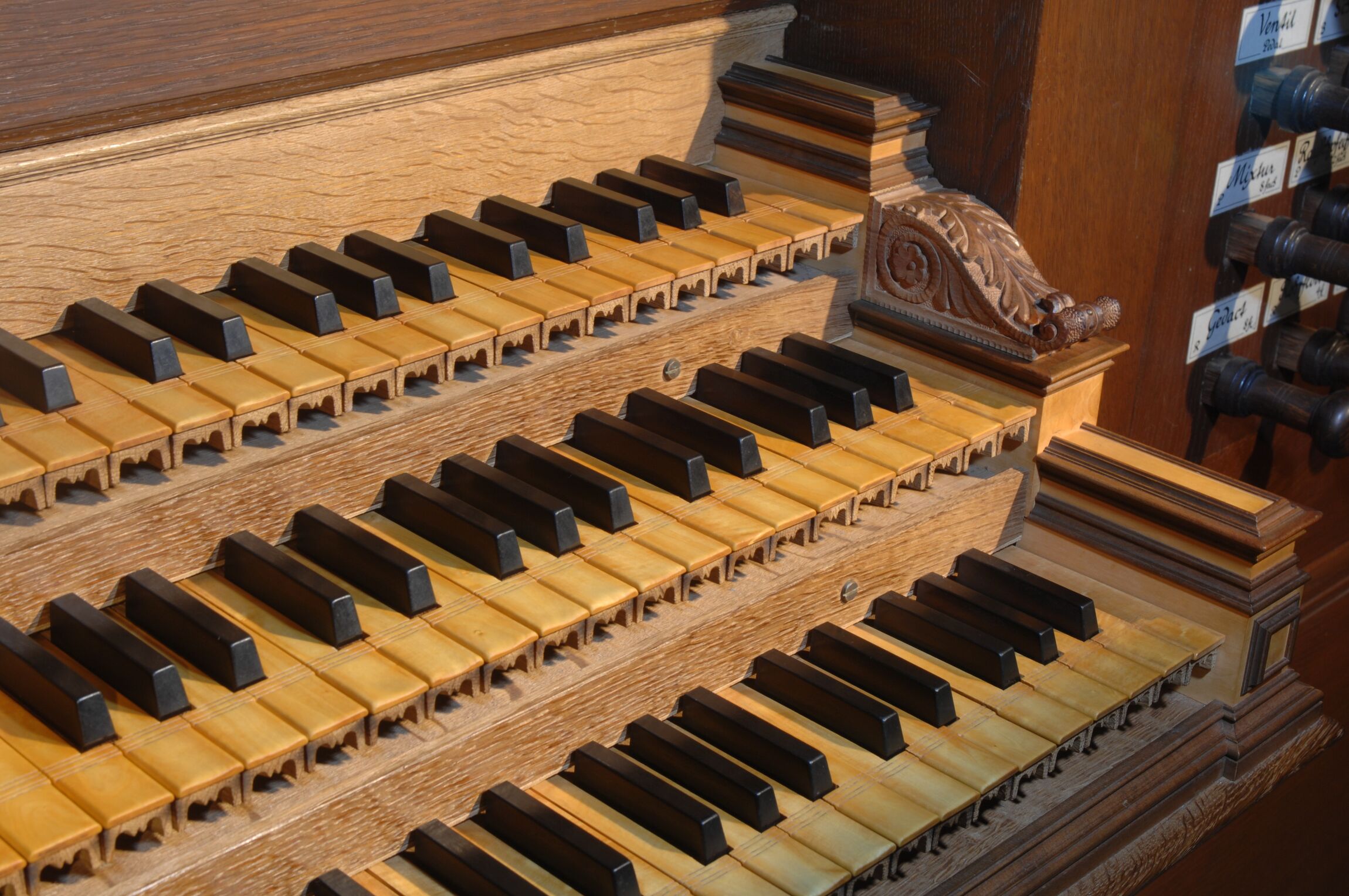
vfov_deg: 23.7
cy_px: 448
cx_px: 674
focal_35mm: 57
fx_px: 2133
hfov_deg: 35.1
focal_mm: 38
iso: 100
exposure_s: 4
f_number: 10
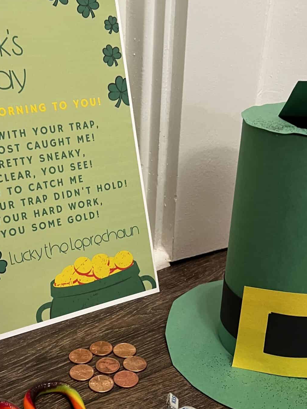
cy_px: 247
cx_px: 124
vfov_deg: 38.7
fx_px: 579
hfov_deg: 29.6
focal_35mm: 49
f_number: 1.5
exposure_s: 1/60
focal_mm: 5.7
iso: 320
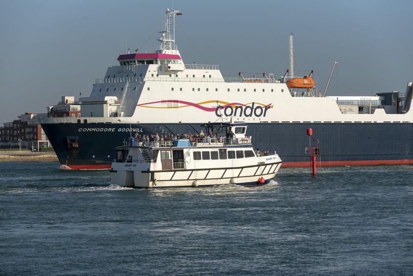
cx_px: 206
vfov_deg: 10.6
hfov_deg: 15.8
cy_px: 138
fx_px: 1492
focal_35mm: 130
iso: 320
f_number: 6.3
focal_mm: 130
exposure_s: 1/2500
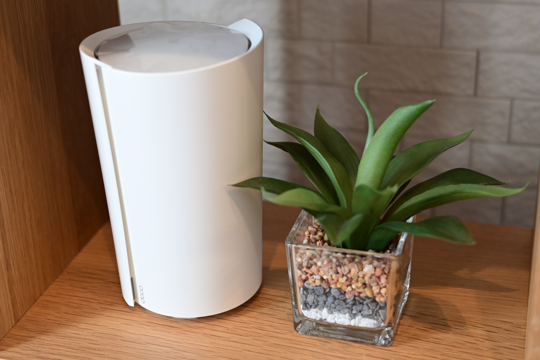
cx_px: 270
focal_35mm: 60
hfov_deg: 33.4
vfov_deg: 22.6
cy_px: 180
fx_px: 900
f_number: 2.8
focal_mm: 40
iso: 320
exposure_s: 1/80
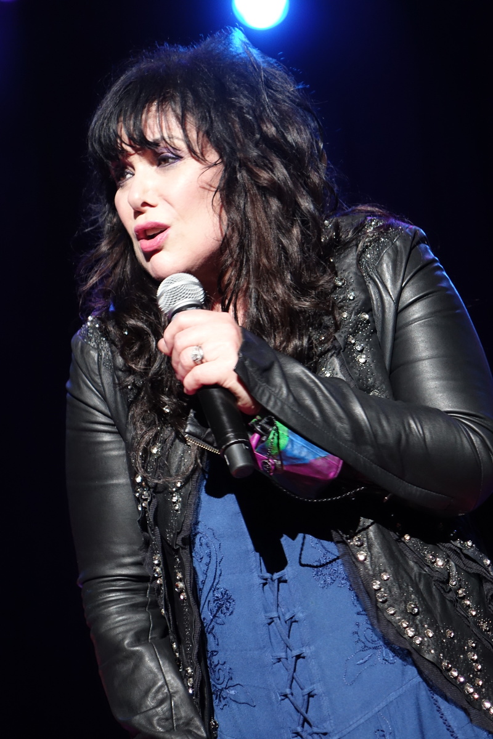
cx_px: 246
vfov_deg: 12.4
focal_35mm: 166
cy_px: 370
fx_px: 3410
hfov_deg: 8.3
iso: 800
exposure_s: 1/20
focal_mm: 60.99
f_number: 2.8
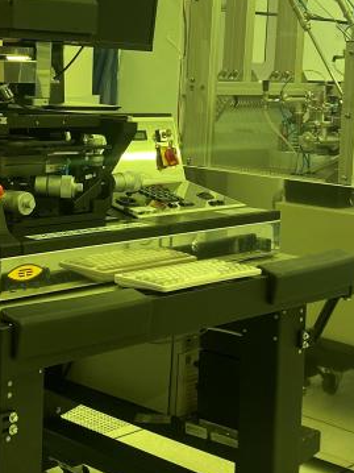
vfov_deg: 26.6
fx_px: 996
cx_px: 84
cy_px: 175
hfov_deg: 20.0
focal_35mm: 73
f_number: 1.8
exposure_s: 1/120
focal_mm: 4.25
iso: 80
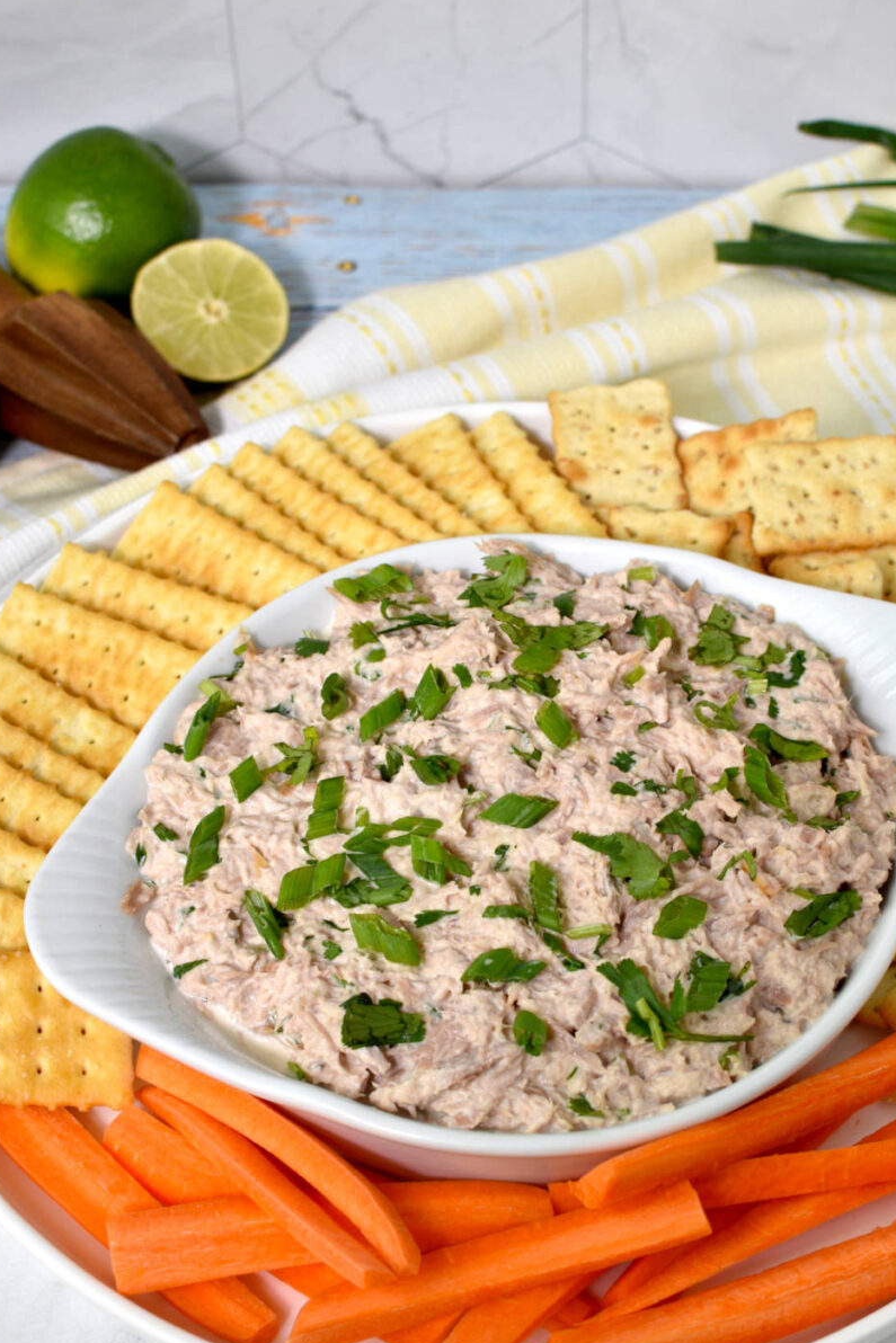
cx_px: 508
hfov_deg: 20.1
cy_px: 763
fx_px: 2524
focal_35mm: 68
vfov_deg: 29.8
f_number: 5.6
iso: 320
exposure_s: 1/25
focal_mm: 35
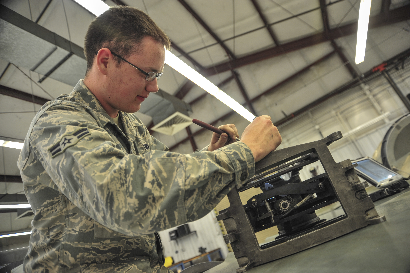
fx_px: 273
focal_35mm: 24
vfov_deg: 53.1
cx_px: 205
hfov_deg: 73.8
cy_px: 136
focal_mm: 24
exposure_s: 1/50
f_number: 4
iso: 640
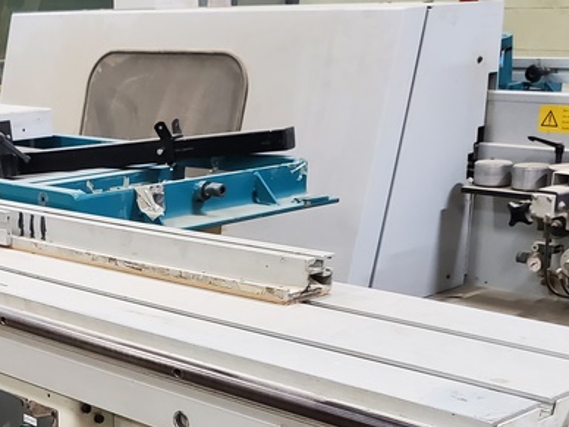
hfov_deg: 27.8
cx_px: 44
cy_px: 404
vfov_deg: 21.3
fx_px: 1101
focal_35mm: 67
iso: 250
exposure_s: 1/59
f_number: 1.5
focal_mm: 4.3
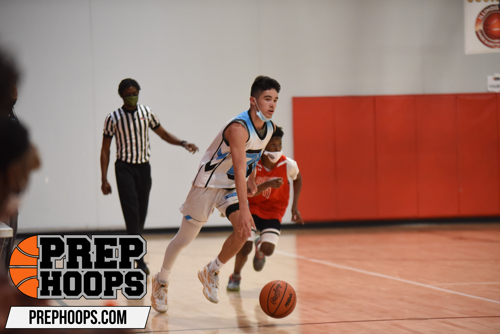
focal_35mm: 140
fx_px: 1945
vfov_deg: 9.8
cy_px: 167
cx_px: 250
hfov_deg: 14.6
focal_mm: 140
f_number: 2.8
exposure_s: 1/800
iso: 6400
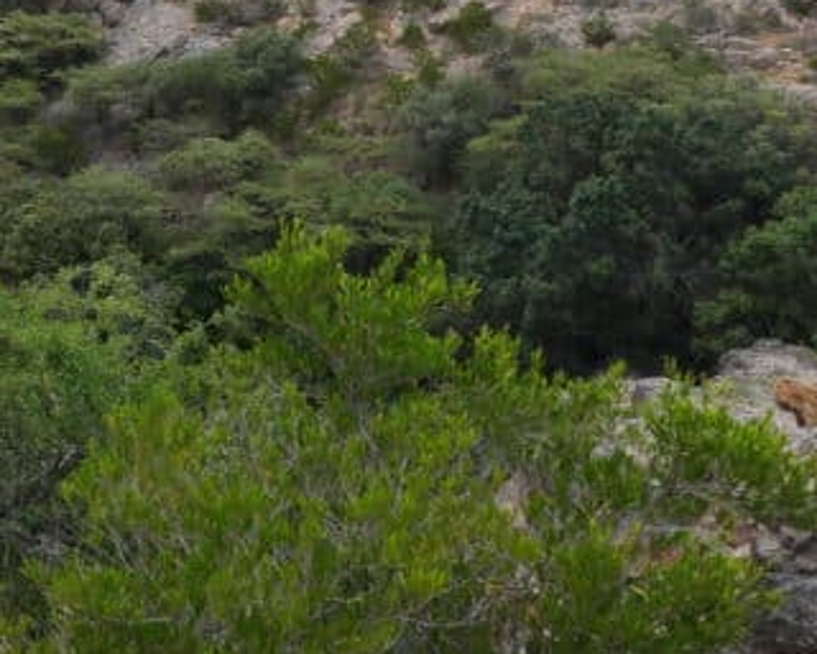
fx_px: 1814
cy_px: 50
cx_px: -306
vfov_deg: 20.0
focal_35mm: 75
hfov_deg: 22.2
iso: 200
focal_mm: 12
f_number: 6.3
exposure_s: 1/320
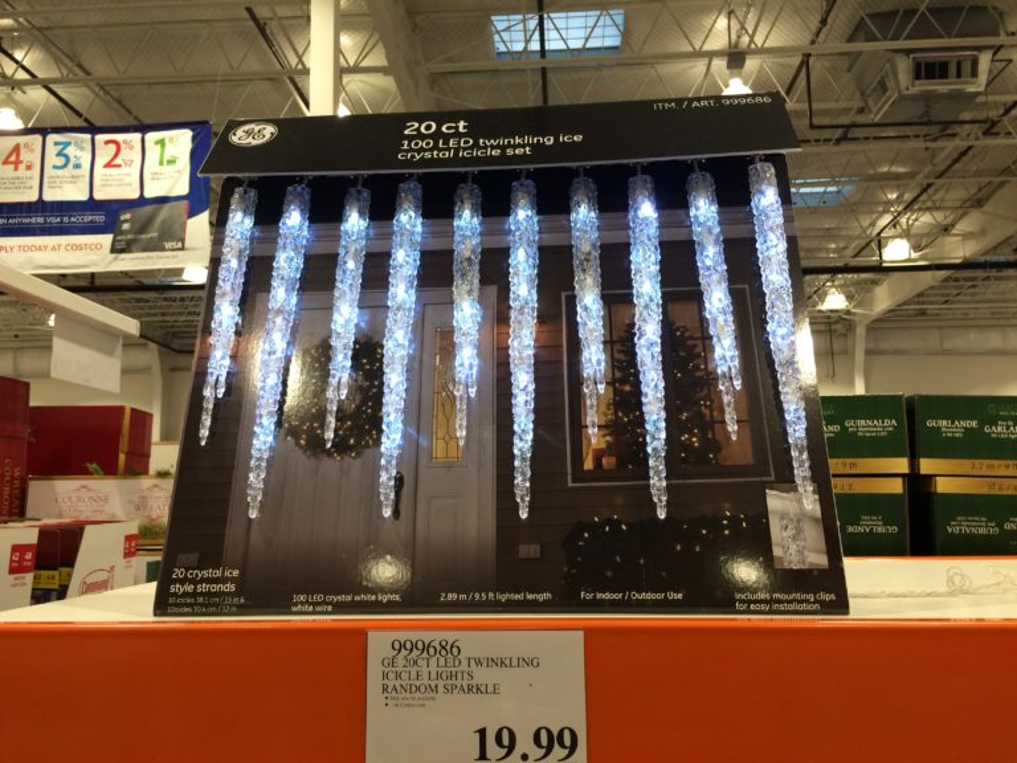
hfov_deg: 61.7
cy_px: 382
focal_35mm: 29
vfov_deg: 48.2
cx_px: 508
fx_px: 852
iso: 50
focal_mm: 4.15
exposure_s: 1/30
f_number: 2.2
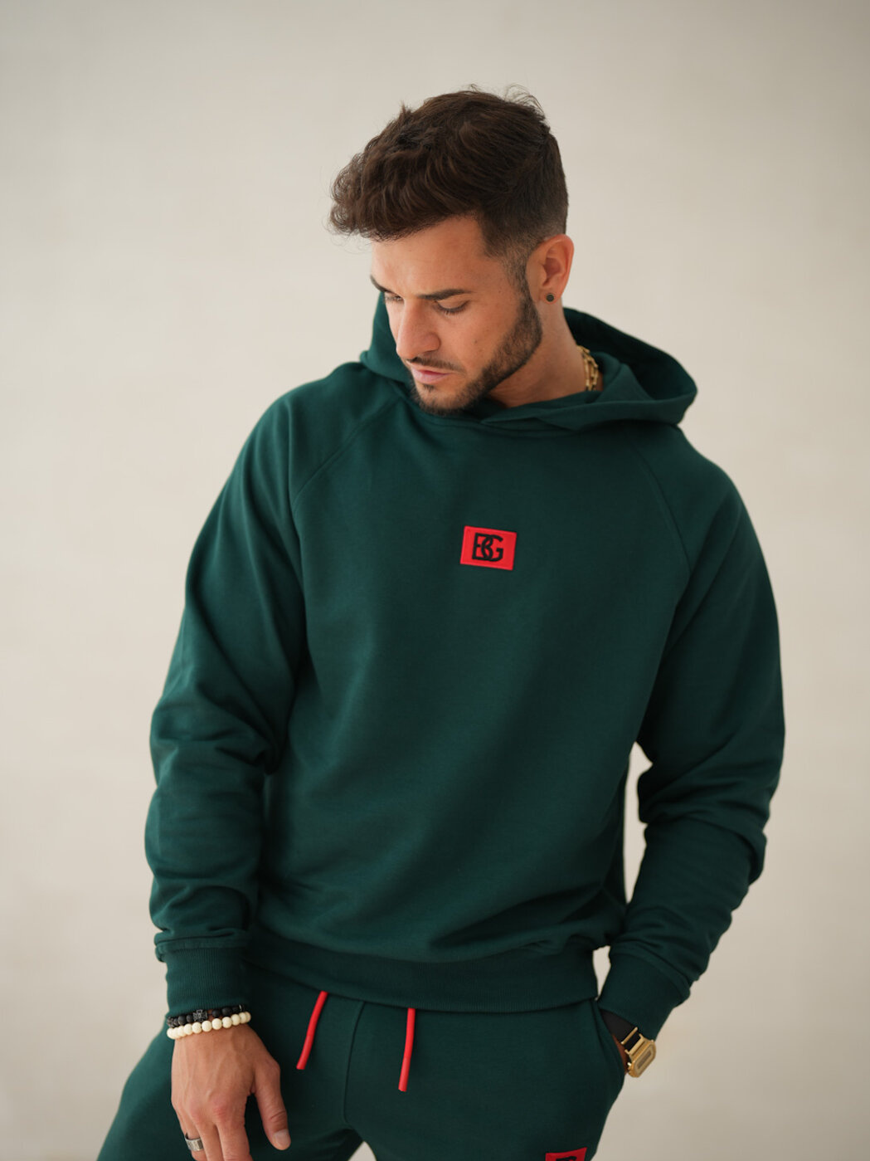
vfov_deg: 34.9
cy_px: 617
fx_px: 1843
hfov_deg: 26.6
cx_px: 436
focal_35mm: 55
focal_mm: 50
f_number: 1.4
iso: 100
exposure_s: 1/400
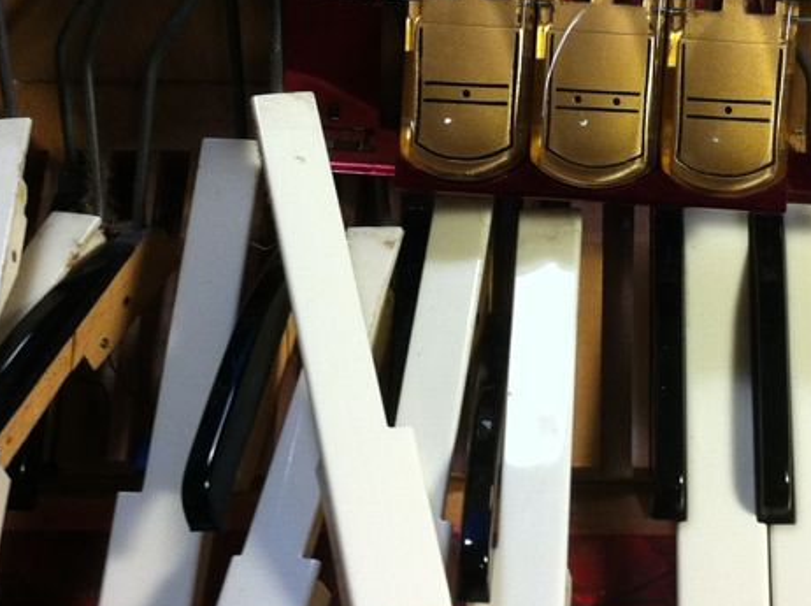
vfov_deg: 15.1
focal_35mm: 97
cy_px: 116
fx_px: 2269
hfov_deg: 20.2
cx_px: 507
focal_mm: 3.85
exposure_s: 1/30
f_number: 2.8
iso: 100
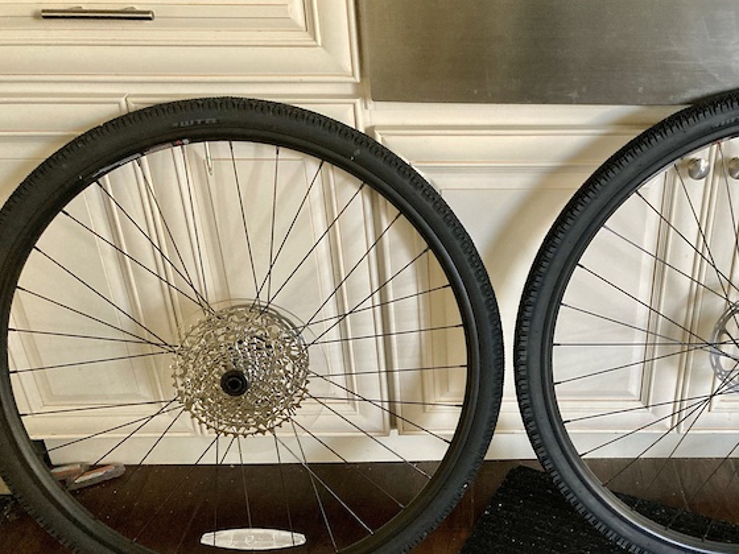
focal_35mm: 40
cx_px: 512
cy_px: 340
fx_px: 854
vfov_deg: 35.8
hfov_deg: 45.8
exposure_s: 1/48
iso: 320
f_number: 1.8
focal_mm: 3.99
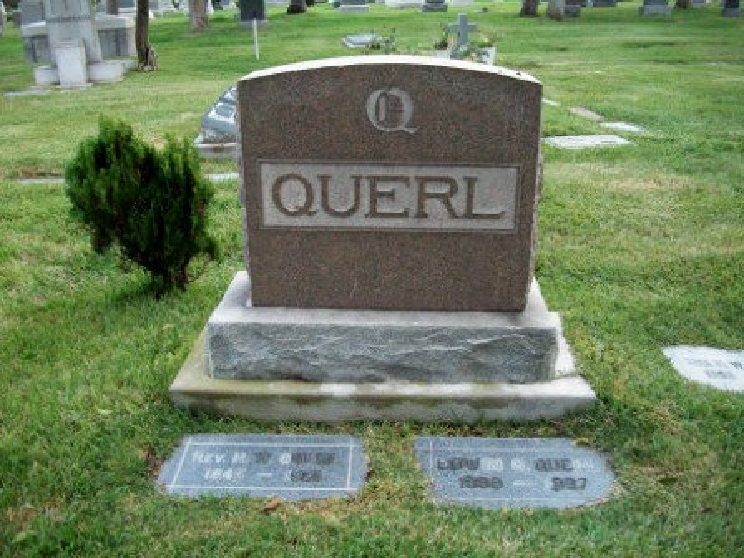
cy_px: 279
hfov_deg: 56.8
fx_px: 688
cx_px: 372
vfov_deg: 44.2
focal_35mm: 32
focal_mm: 5.7
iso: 313
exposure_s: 1/500
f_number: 2.9
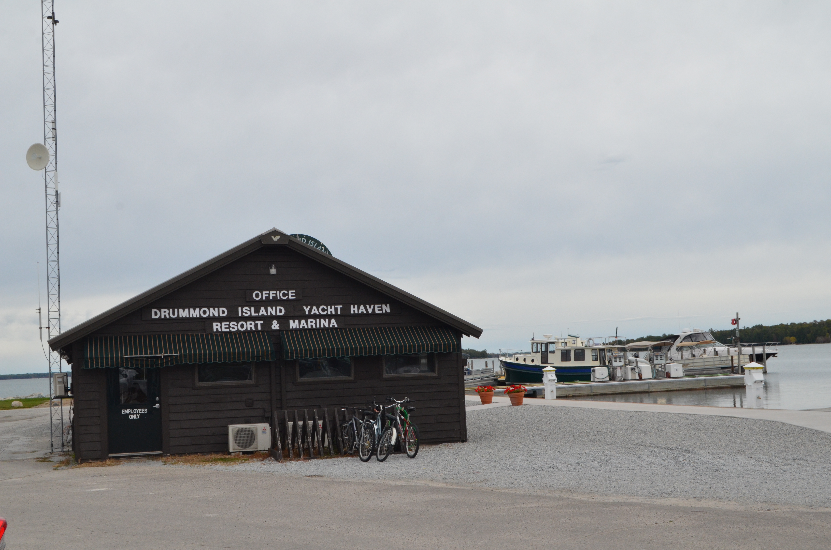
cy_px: 275
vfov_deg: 26.4
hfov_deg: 39.0
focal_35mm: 51
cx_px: 416
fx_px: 1175
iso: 800
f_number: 13
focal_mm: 34
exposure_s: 1/640
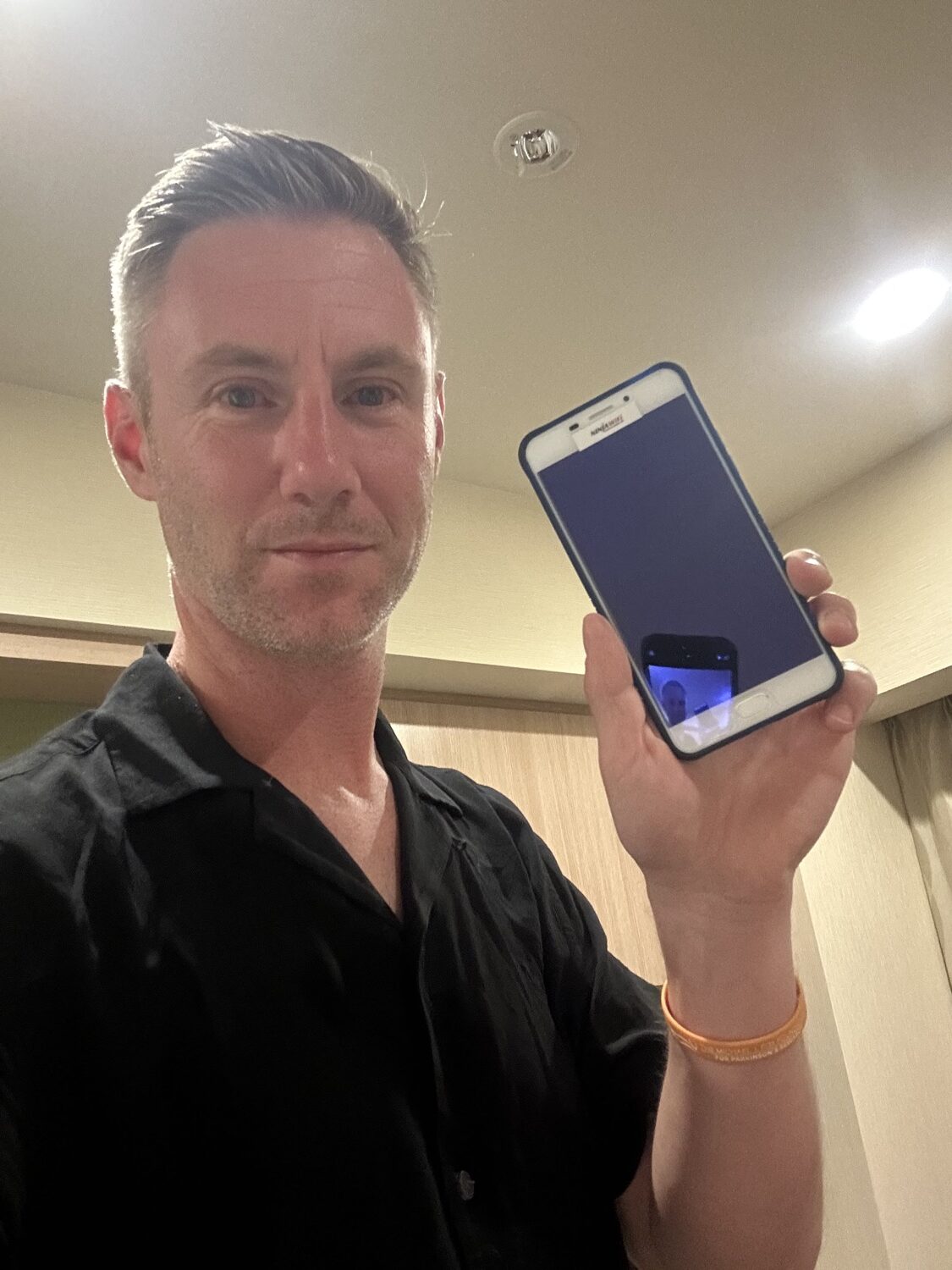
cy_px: 635
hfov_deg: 46.8
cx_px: 476
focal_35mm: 30
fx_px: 1100
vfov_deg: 60.0
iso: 500
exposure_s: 1/25
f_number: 1.9
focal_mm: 2.69
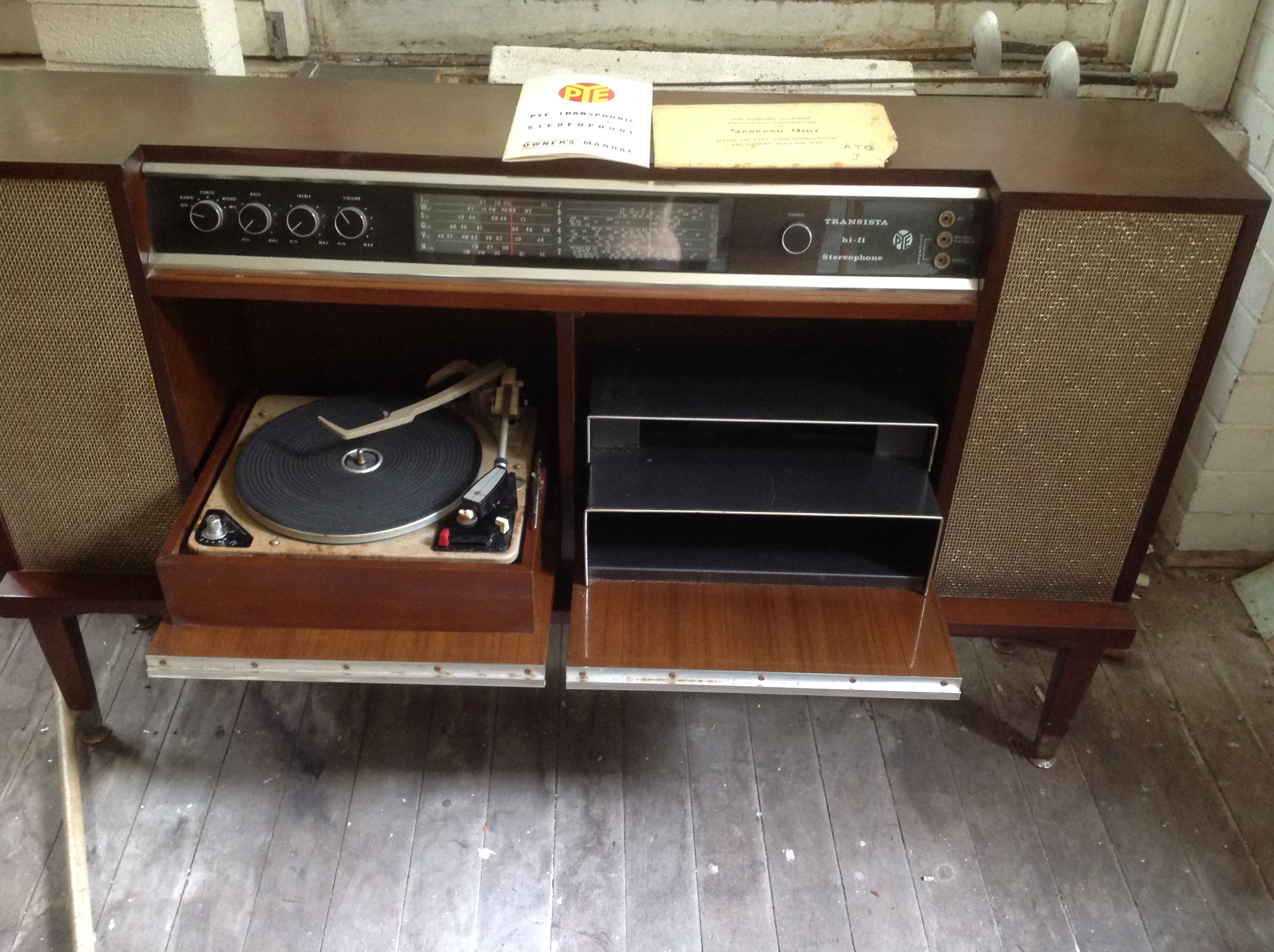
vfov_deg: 40.6
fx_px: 1286
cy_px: 476
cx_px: 637
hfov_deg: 52.7
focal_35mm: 35
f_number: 2.4
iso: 250
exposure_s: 1/15
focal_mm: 4.28
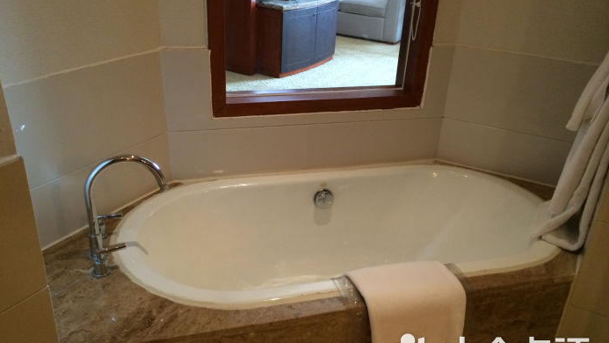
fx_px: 533
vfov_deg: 35.6
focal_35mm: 33
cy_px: 169
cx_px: 305
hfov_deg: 59.5
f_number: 2.2
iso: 320
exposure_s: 1/24
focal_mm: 4.12
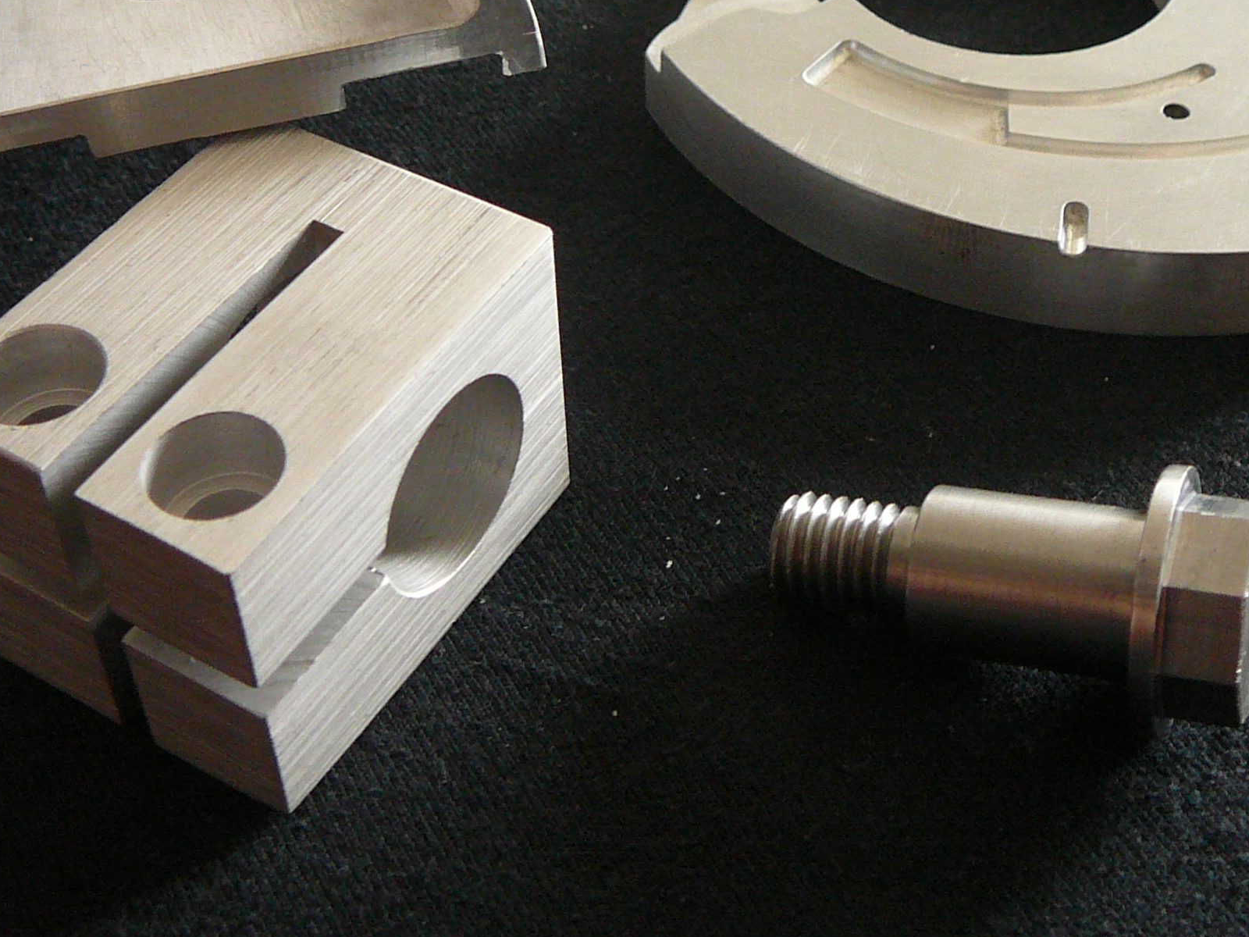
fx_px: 2021
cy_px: 254
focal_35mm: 56
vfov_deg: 25.8
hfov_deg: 34.3
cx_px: 738
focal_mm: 5.2
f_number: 2.8
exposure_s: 1/8
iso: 200
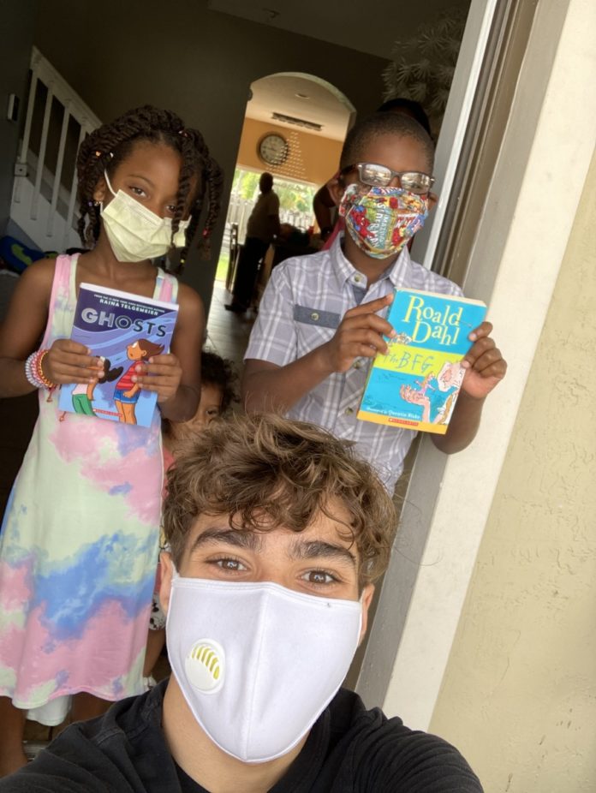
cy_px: 396
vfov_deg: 56.8
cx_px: 298
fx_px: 734
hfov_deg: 44.2
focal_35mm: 32
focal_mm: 2.87
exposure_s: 1/121
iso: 20
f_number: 2.2
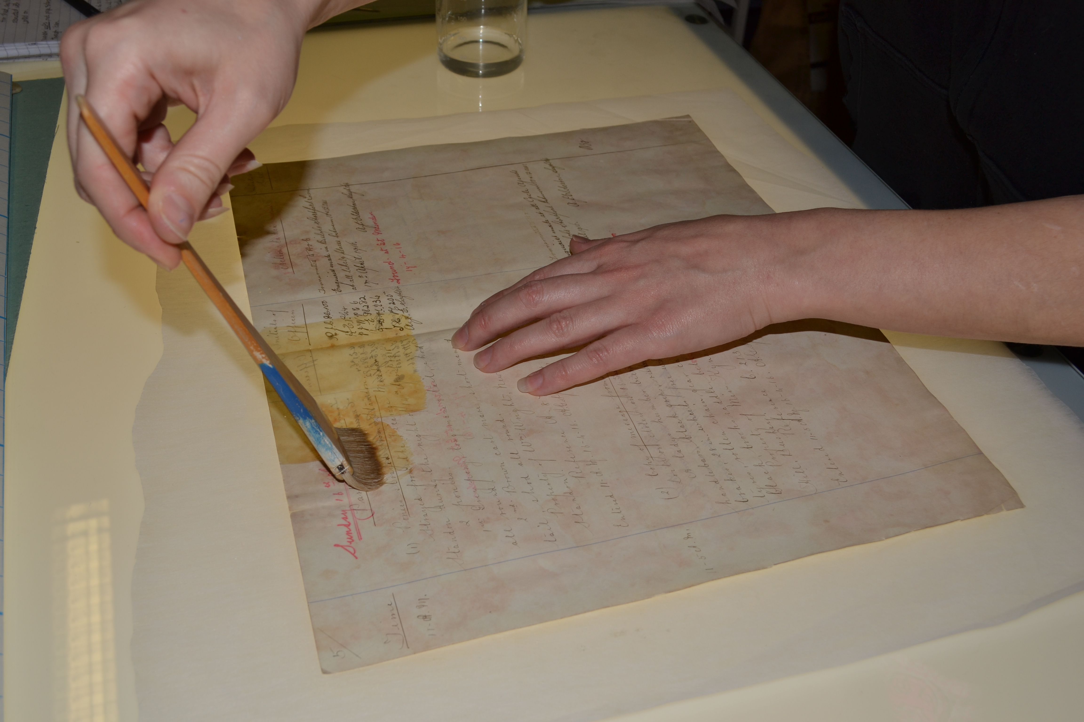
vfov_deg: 36.9
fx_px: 1084
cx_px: 542
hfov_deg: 53.1
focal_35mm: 36
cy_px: 361
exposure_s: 1/60
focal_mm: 24
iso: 100
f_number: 8
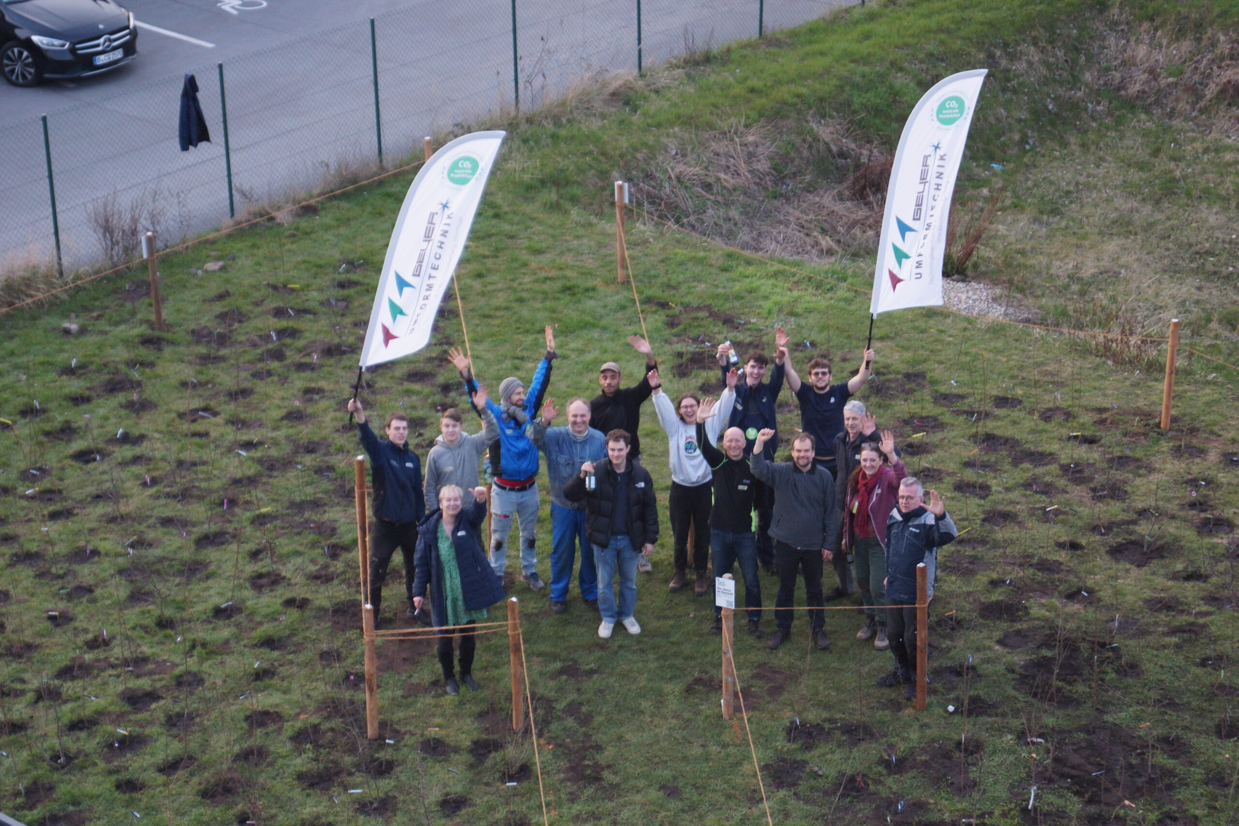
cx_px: 620
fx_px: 2839
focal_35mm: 82
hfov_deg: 24.6
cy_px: 413
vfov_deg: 16.6
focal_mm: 55
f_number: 5.6
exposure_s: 1/100
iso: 800
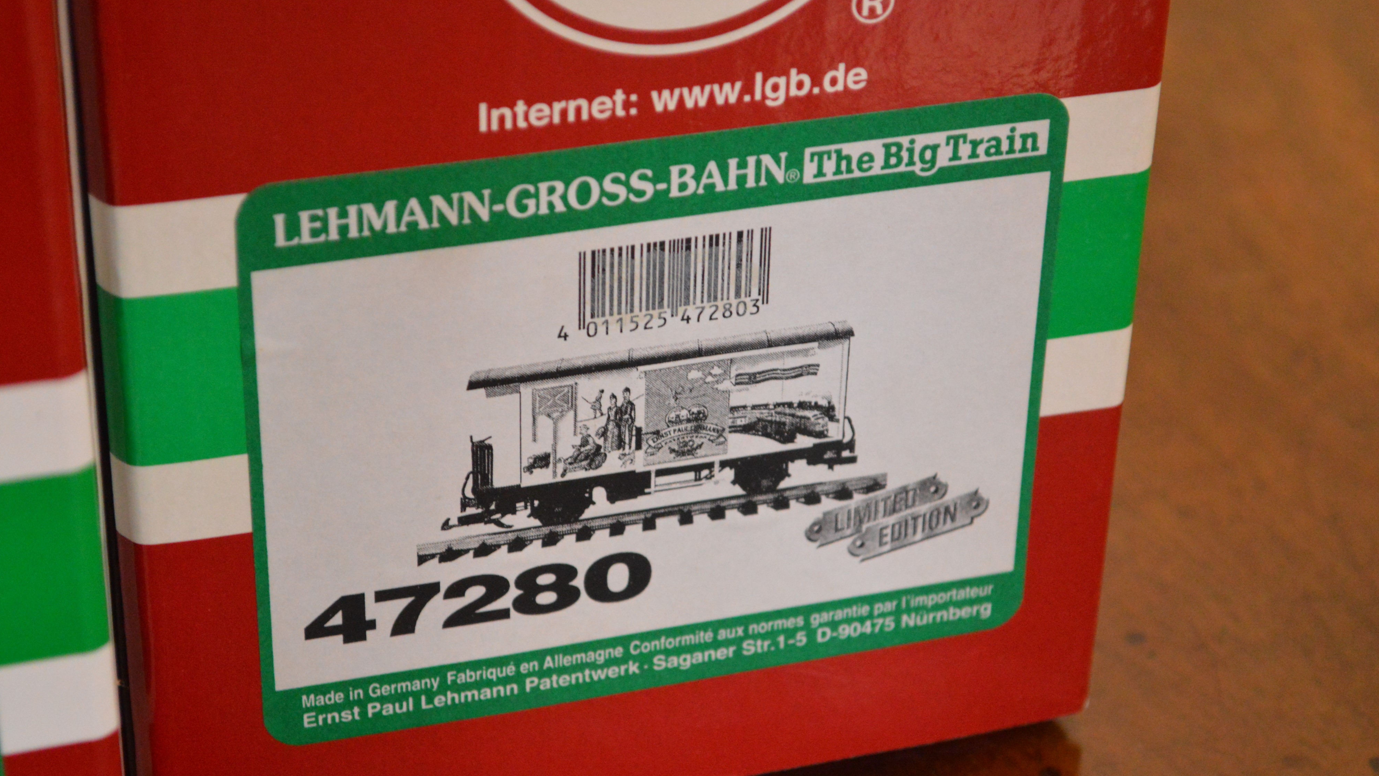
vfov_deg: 14.0
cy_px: 416
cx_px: 689
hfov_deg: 24.6
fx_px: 3164
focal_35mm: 87
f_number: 5.6
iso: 2800
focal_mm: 55
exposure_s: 1/60
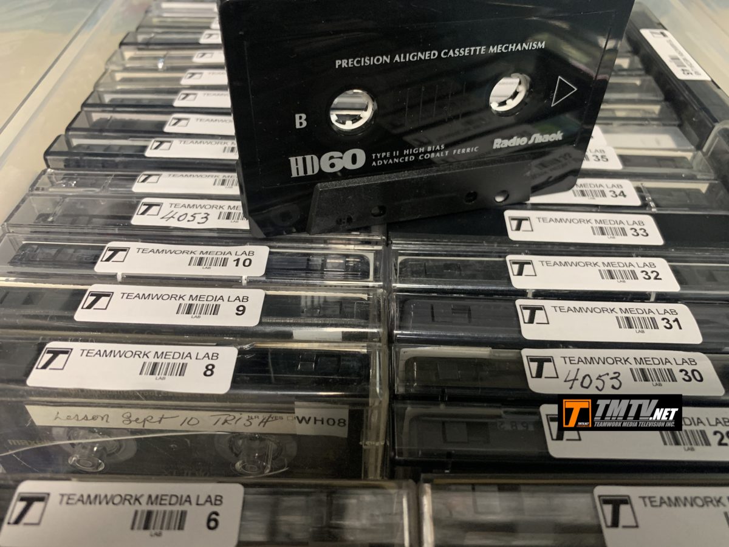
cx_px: 364
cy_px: 274
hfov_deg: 67.3
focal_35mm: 26
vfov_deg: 53.1
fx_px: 548
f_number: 1.8
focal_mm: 4.25
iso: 320
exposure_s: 1/41
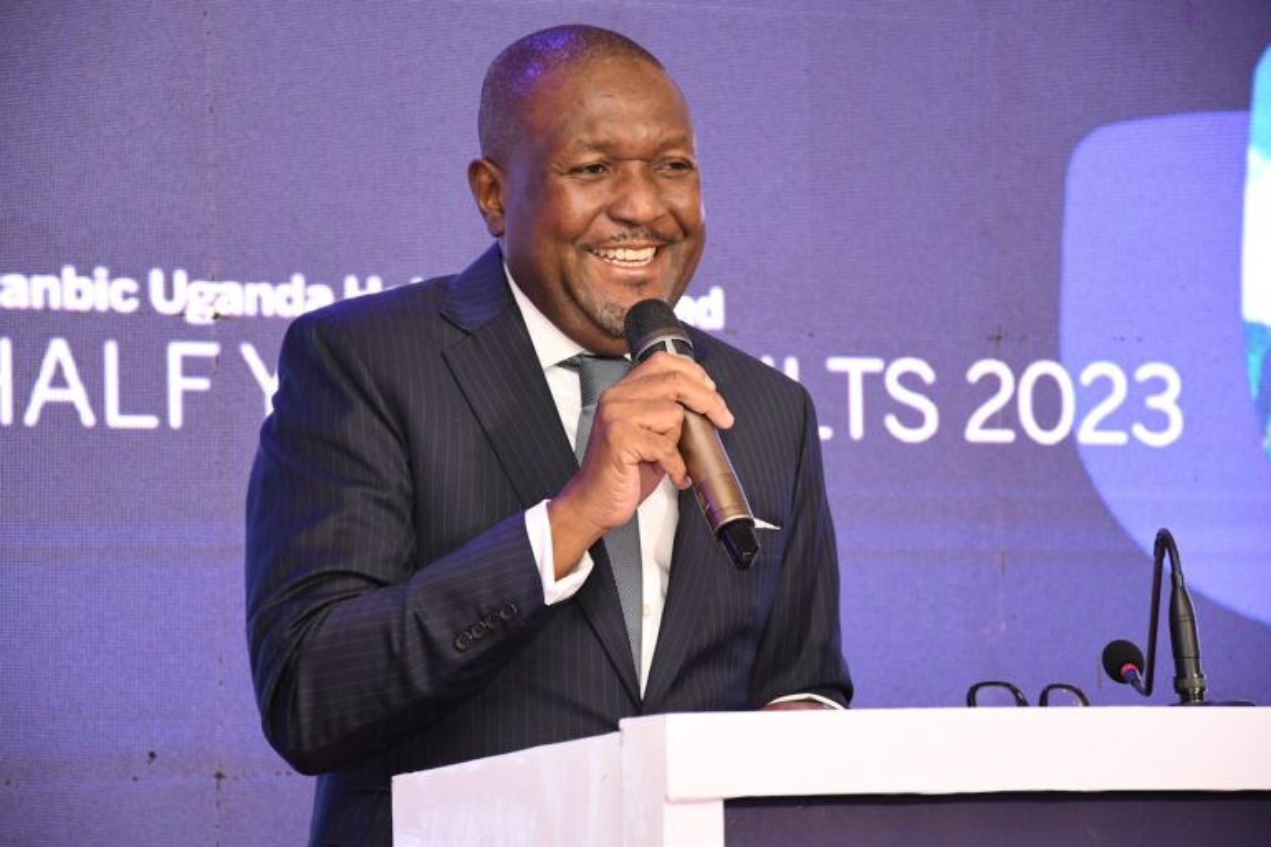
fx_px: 5543
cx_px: 636
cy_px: 424
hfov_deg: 13.1
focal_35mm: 157
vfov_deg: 8.7
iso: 3200
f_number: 6.3
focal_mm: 105
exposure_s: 1/200
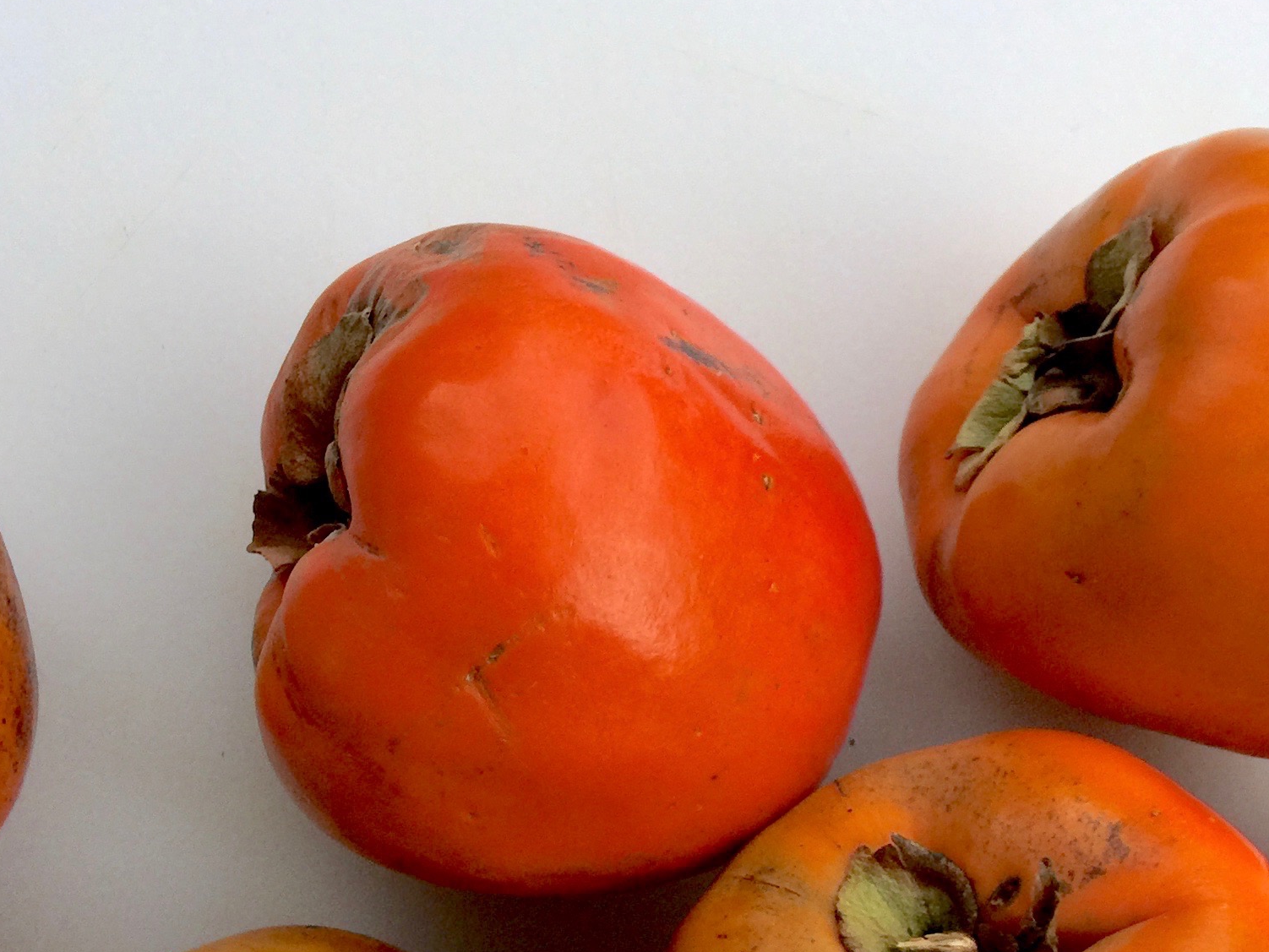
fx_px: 2310
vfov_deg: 22.5
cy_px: 928
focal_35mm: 63
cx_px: 673
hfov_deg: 30.7
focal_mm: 4.15
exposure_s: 1/15
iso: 64
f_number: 2.2
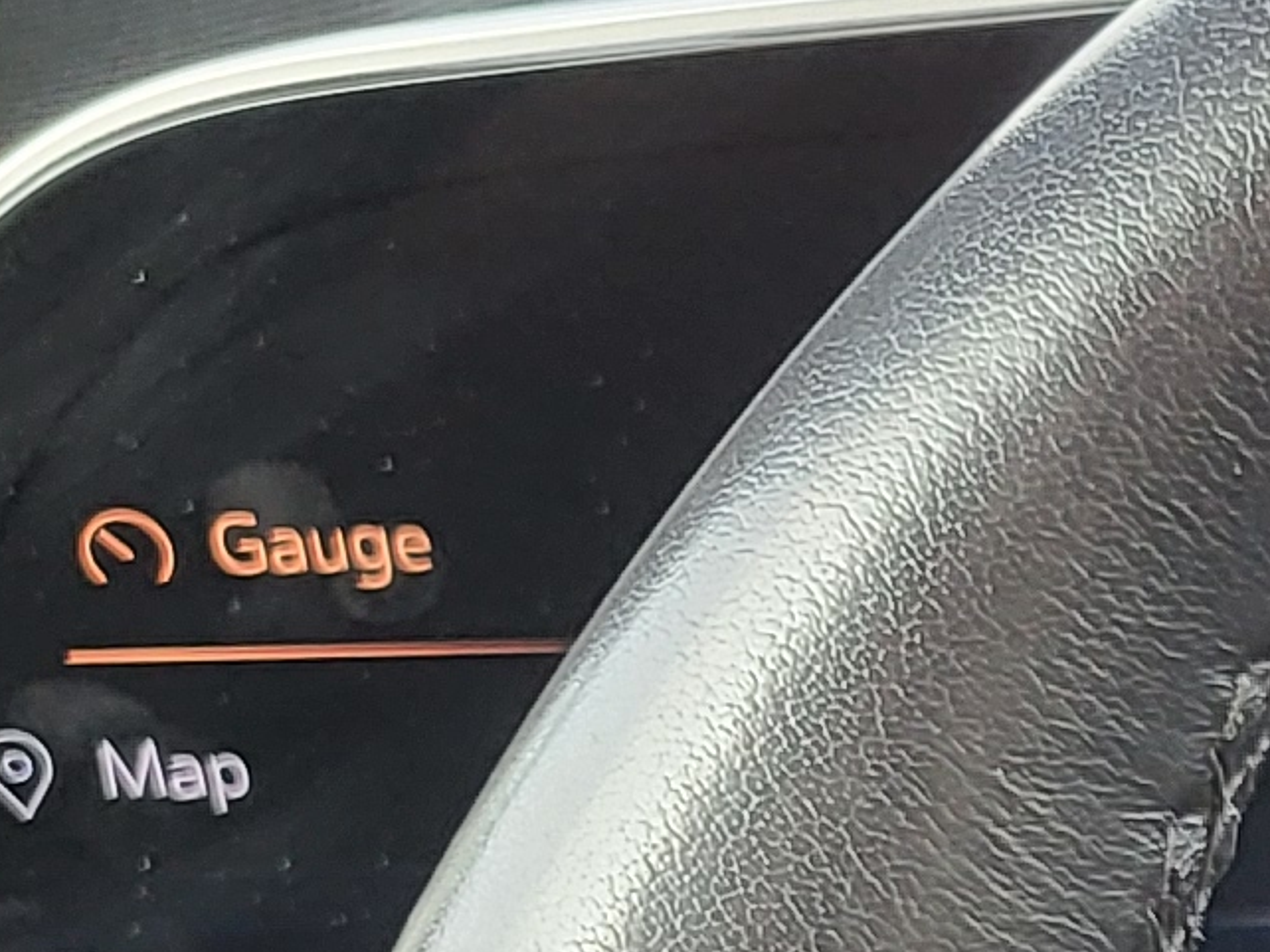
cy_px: 2288
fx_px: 5941
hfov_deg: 10.4
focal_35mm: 162
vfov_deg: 8.4
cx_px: 3106
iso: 80
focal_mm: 5.4
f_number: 1.8
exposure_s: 1/120
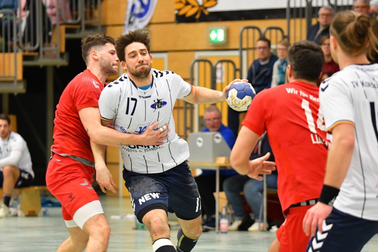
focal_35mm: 249
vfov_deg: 5.5
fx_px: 2614
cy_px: 127
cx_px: 151
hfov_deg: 8.3
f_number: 2.8
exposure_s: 1/500
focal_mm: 122
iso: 3600
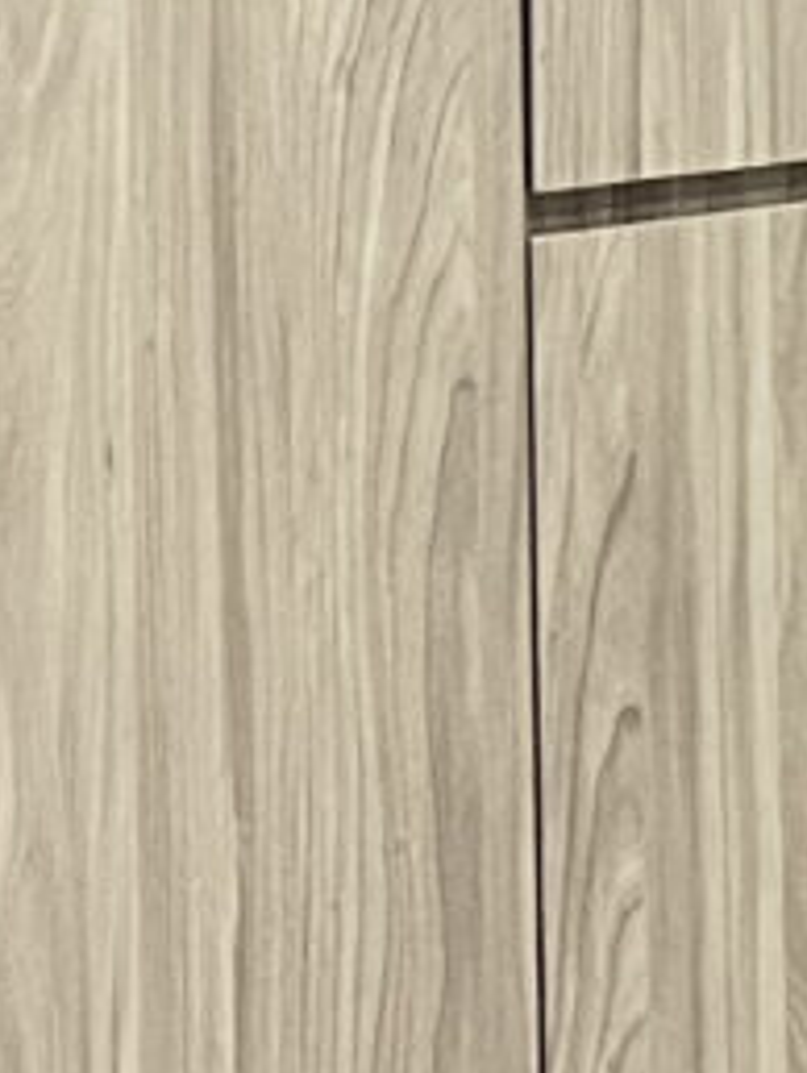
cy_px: -1085
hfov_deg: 6.3
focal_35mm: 206
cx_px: 2908
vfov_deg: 9.0
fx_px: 6393
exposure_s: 1/50
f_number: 1.5
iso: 250
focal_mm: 5.7
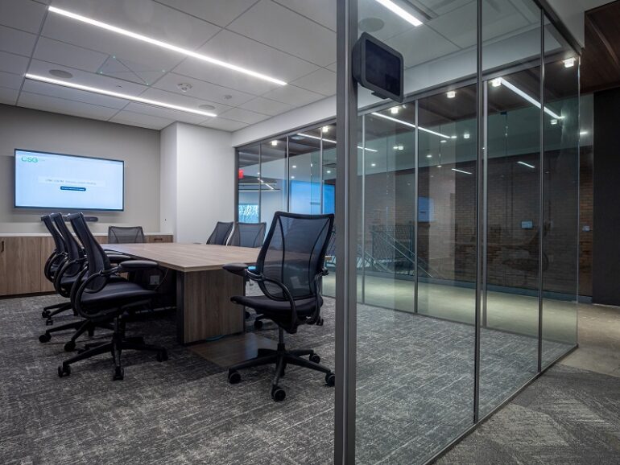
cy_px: 232
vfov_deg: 66.0
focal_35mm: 20
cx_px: 310
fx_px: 358
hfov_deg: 81.7
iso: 200
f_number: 5.6
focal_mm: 10
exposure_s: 1/15
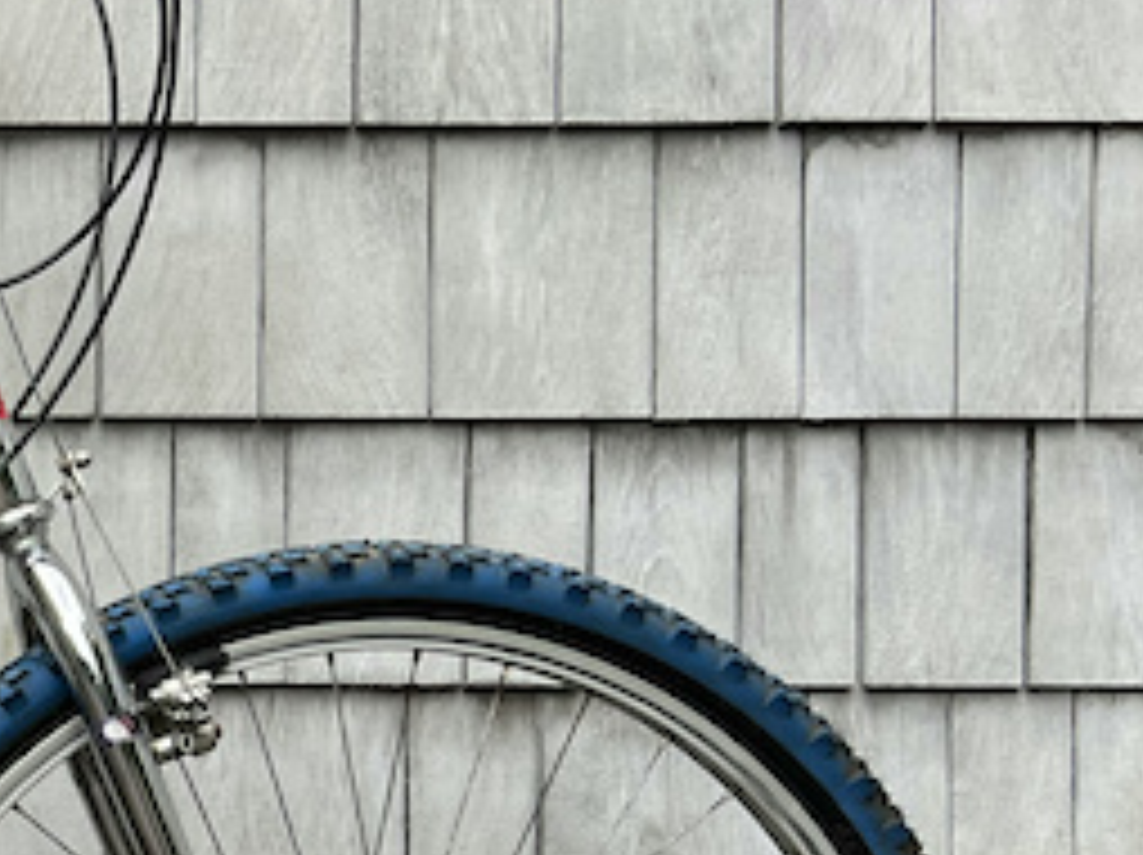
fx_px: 2705
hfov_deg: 20.4
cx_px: -576
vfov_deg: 17.6
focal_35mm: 82
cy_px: 814
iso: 125
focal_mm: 5.7
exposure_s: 1/115
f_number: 1.5
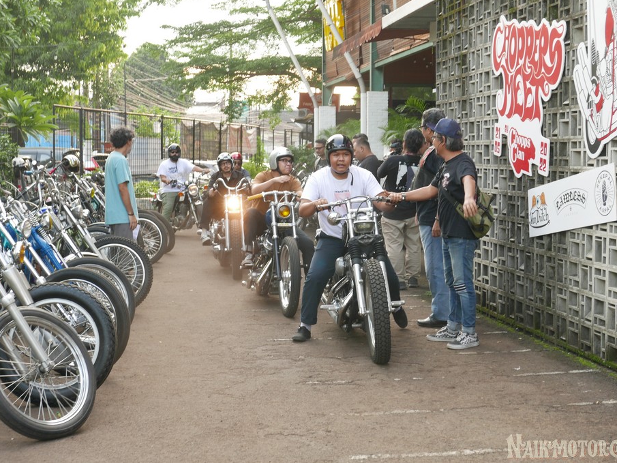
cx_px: 290
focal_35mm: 61
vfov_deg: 24.0
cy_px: 230
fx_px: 1087
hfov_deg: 31.7
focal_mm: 25.4
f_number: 3.5
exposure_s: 1/100
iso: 250
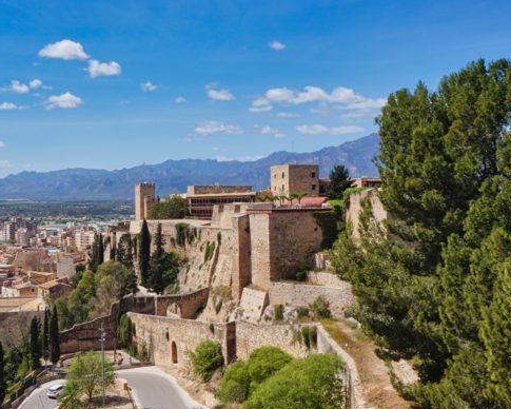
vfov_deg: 32.3
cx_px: 161
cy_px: 210
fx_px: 707
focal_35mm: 47
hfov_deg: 39.2
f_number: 14
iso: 100
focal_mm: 21
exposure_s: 1/125
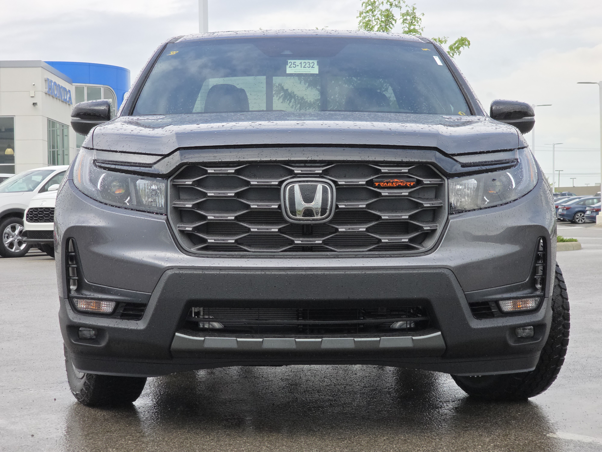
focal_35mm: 69
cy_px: 226
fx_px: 1200
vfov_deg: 21.3
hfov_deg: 28.2
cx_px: 301
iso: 50
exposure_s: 1/1078
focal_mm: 7.9
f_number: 2.4
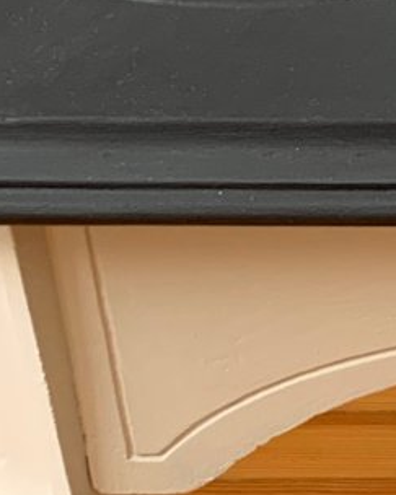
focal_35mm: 167
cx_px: 616
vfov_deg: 11.6
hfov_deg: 9.0
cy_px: 293
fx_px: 2448
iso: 100
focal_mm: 4.25
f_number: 1.8
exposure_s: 1/60
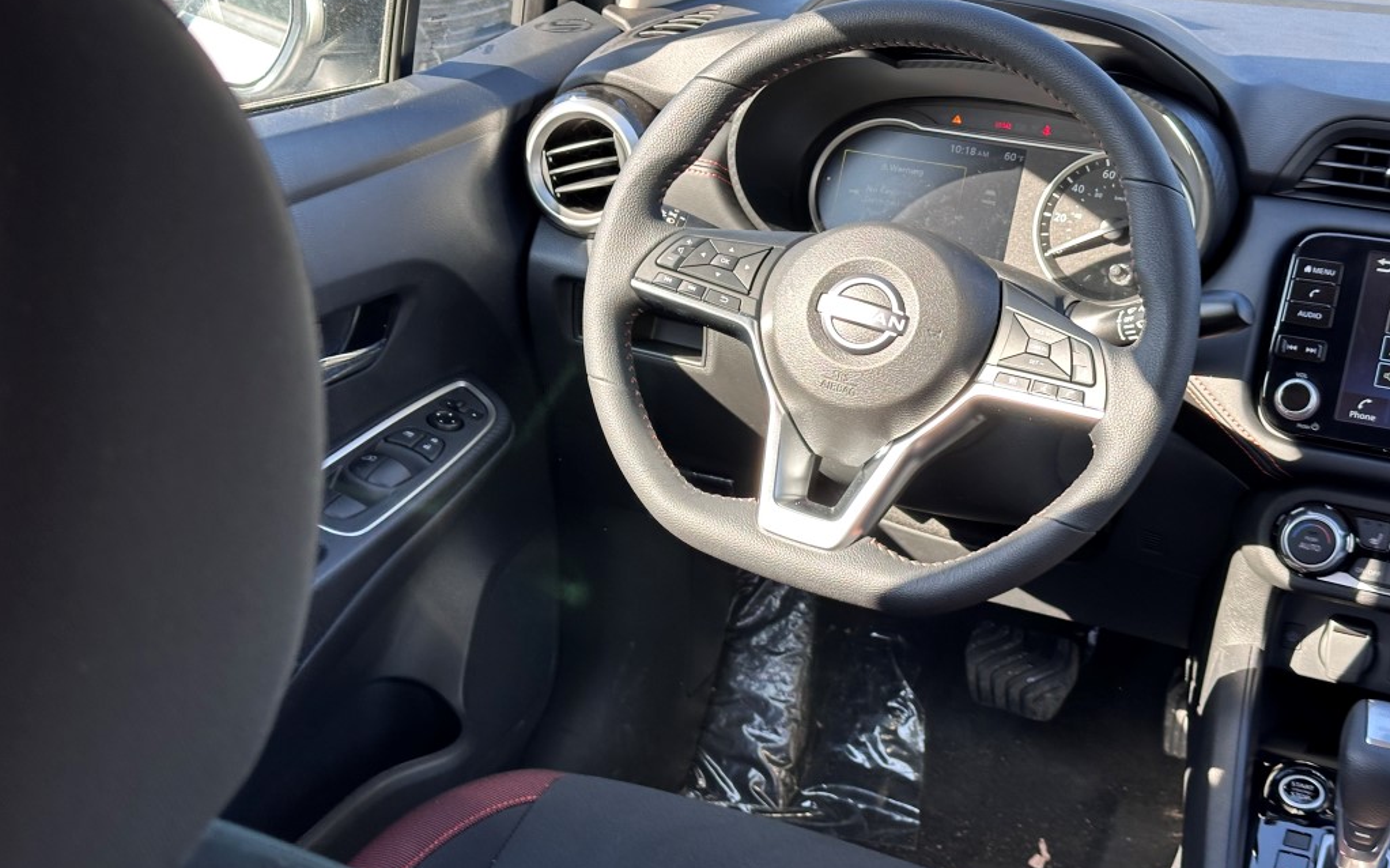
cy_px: 448
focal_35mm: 51
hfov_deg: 39.6
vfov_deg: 25.3
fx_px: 1931
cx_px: 695
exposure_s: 1/162
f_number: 1.78
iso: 50
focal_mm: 6.86
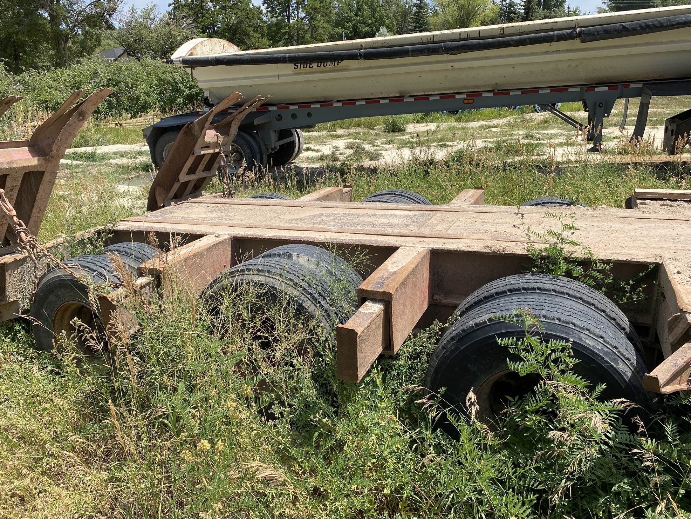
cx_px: 333
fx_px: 539
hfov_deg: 65.3
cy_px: 253
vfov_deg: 51.3
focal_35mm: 27
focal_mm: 4.25
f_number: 1.8
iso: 32
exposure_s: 1/1927
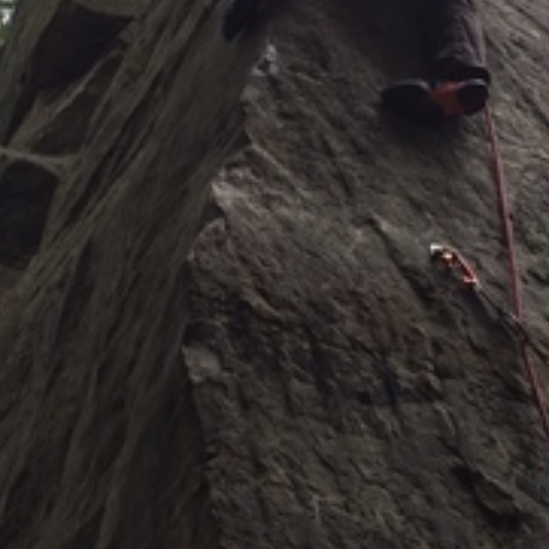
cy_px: 203
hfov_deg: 20.4
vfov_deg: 20.4
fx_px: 1525
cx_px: 288
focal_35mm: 85
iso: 32
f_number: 2.2
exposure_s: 1/40
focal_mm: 4.15
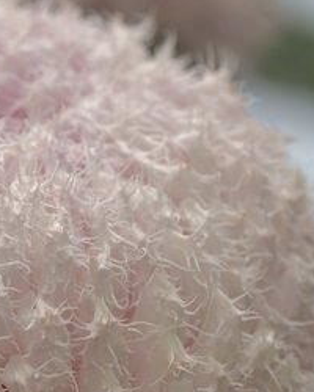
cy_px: 281
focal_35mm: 394
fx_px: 4577
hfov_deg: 3.9
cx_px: -77
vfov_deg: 4.9
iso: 400
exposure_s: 1/125
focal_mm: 105
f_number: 7.1
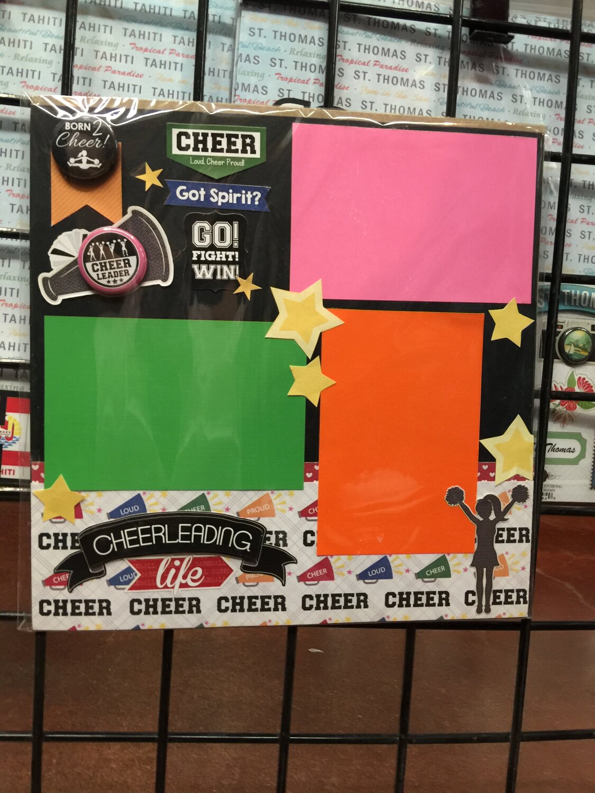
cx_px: 298
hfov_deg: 48.2
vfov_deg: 61.7
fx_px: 665
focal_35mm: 29
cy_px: 396
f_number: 2.2
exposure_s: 1/8
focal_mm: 4.15
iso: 125
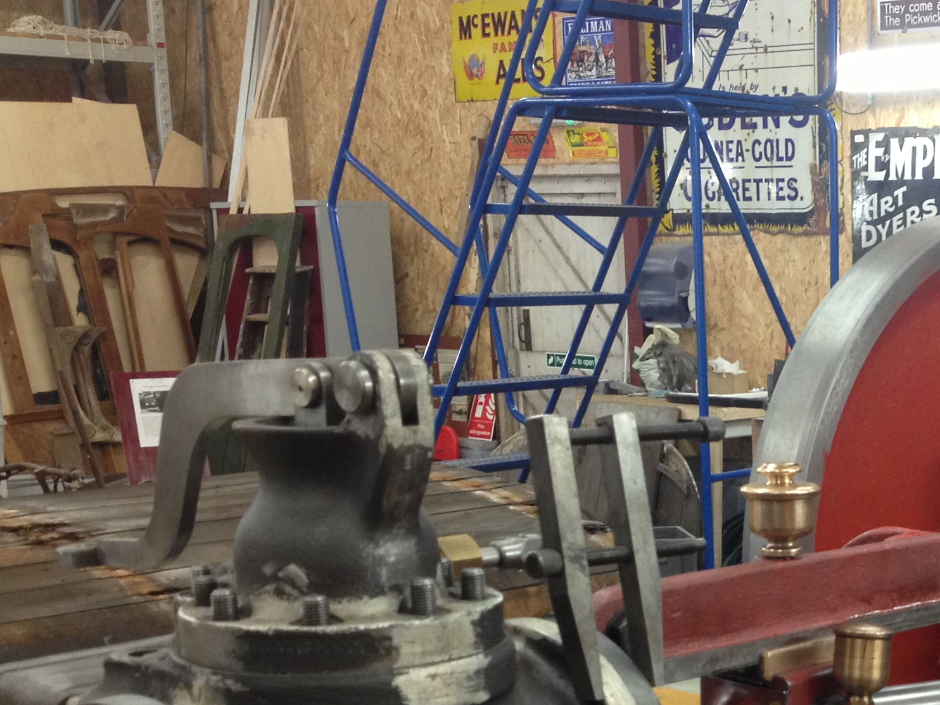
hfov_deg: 24.3
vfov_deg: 18.6
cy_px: 707
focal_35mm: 77
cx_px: 922
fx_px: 2091
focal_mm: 4.28
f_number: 2.4
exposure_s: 1/20
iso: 100
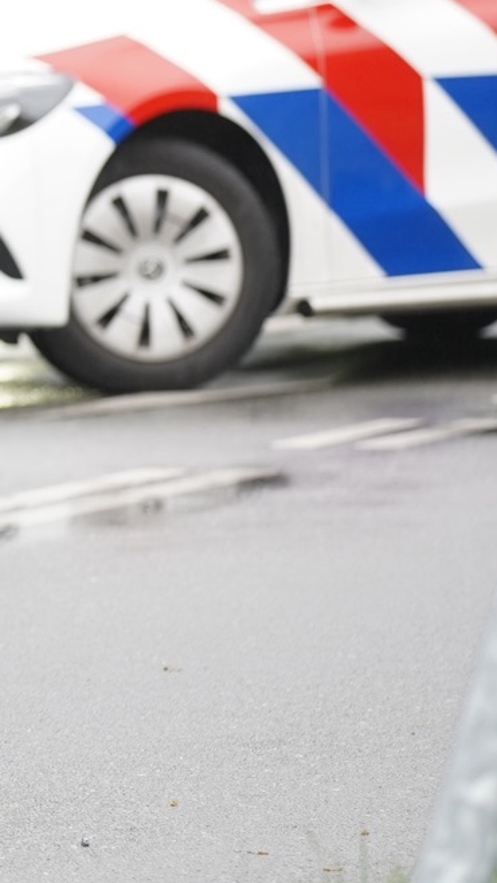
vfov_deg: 5.0
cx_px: -768
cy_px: 124
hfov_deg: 2.8
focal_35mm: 430
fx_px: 10077
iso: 320
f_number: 4
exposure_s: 1/160
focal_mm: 135
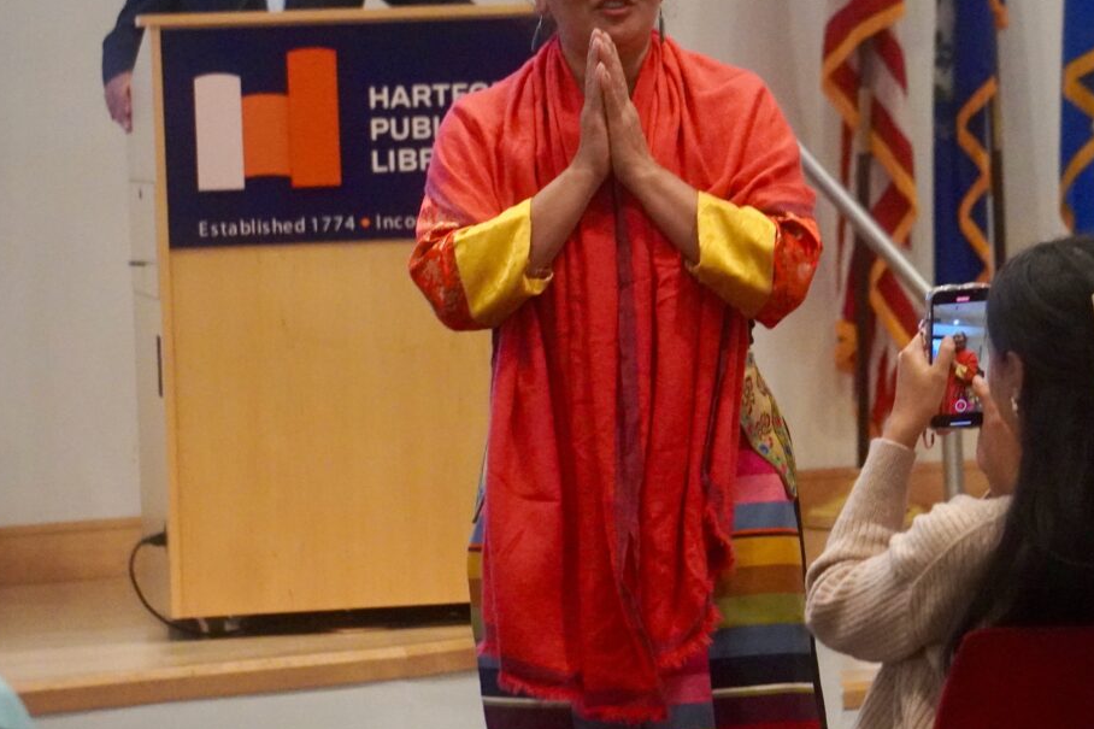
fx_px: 6862
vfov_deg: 6.1
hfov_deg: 9.1
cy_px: 184
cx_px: 681
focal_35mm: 226
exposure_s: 1/160
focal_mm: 89
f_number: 5.6
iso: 6400
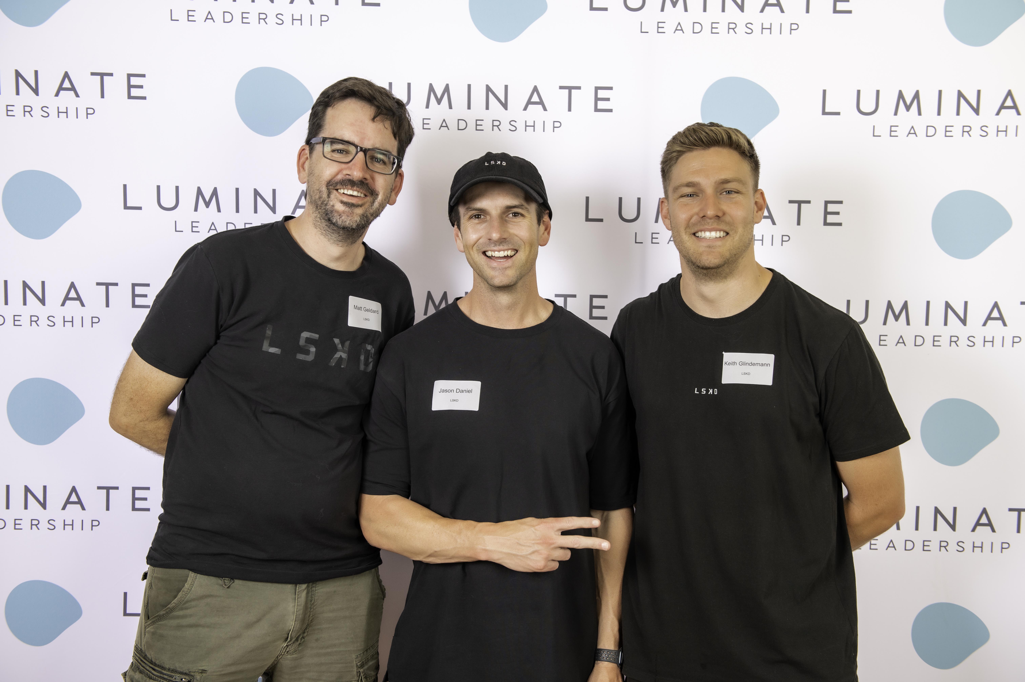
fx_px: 1138
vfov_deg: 33.4
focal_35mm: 40
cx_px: 512
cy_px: 341
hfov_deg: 48.5
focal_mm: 40
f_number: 5
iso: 200
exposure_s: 1/100
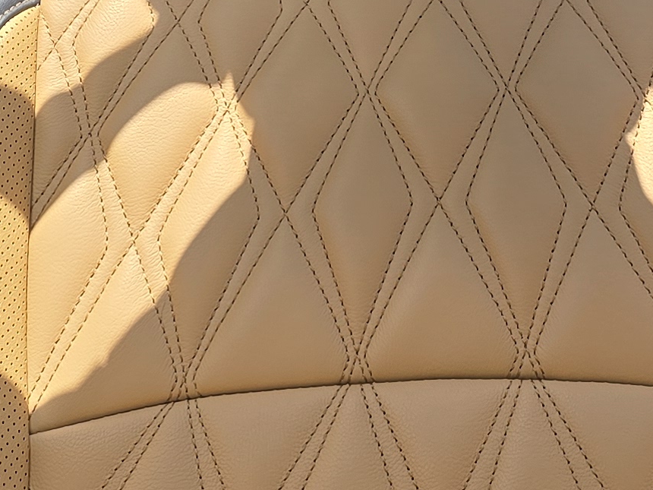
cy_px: -337
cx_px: 464
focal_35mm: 107
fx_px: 2018
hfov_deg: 18.3
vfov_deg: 12.8
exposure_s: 1/232
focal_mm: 6.3
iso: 12
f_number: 1.7
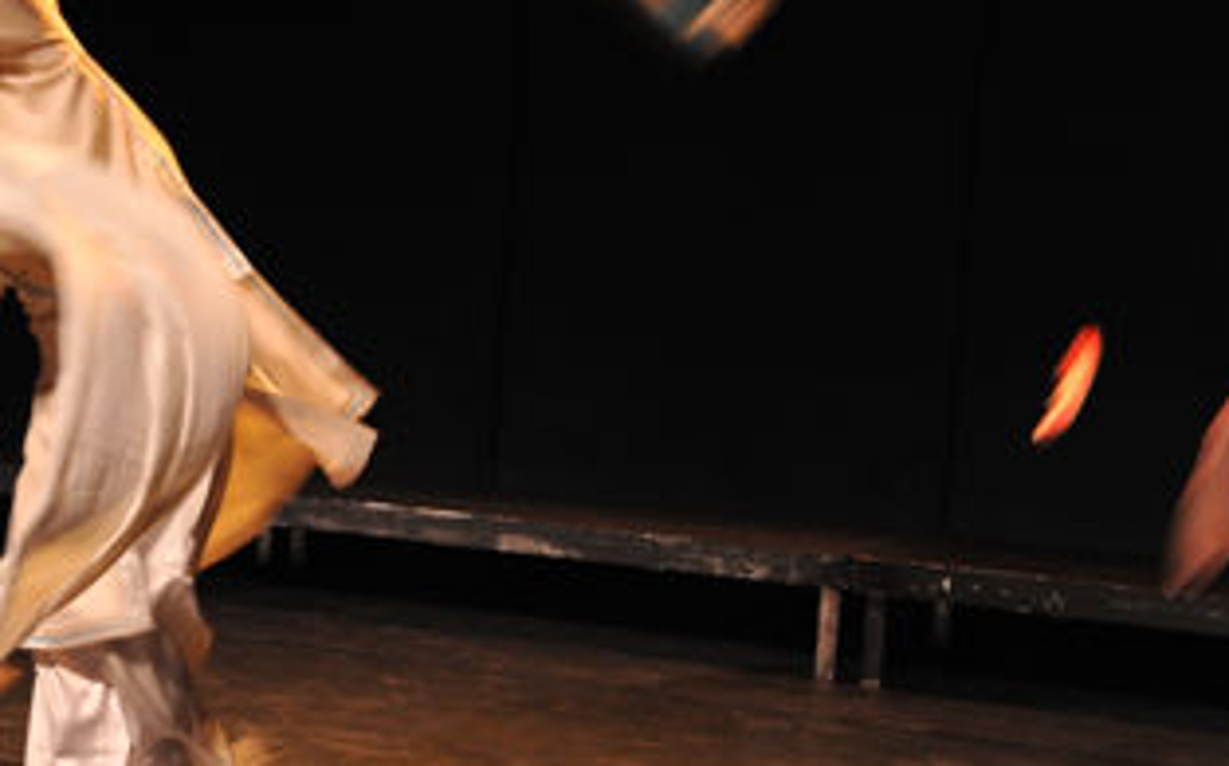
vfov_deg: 15.1
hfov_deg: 23.4
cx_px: 79
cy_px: 332
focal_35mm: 86
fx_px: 2878
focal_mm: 44
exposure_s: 1/60
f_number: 5.6
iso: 1600
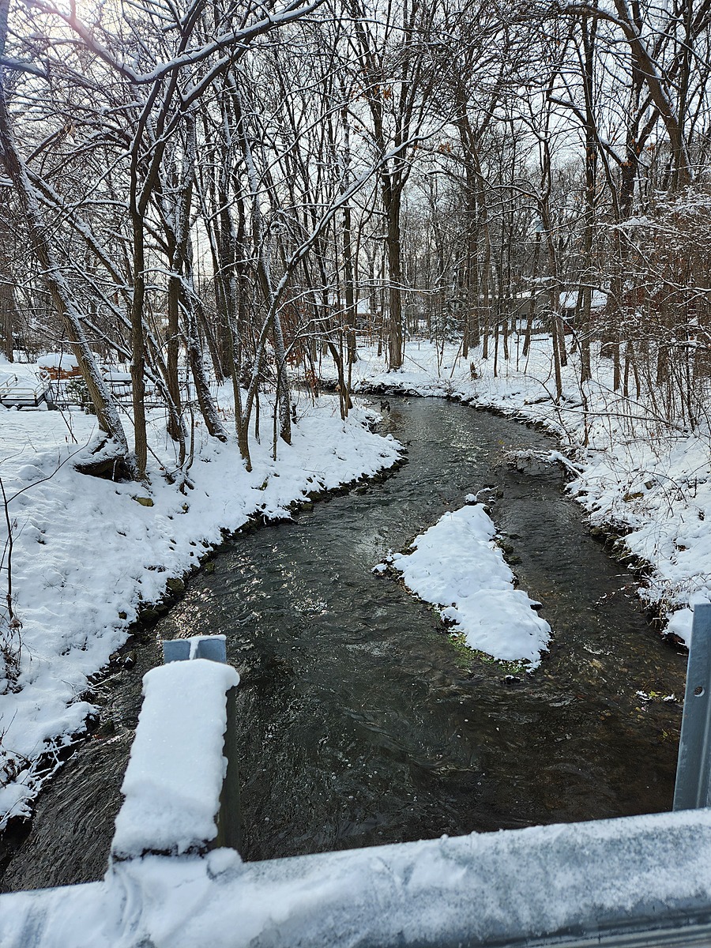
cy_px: 474
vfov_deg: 73.9
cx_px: 356
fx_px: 630
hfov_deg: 58.9
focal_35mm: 23
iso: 20
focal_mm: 5.4
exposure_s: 1/754
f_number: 1.8
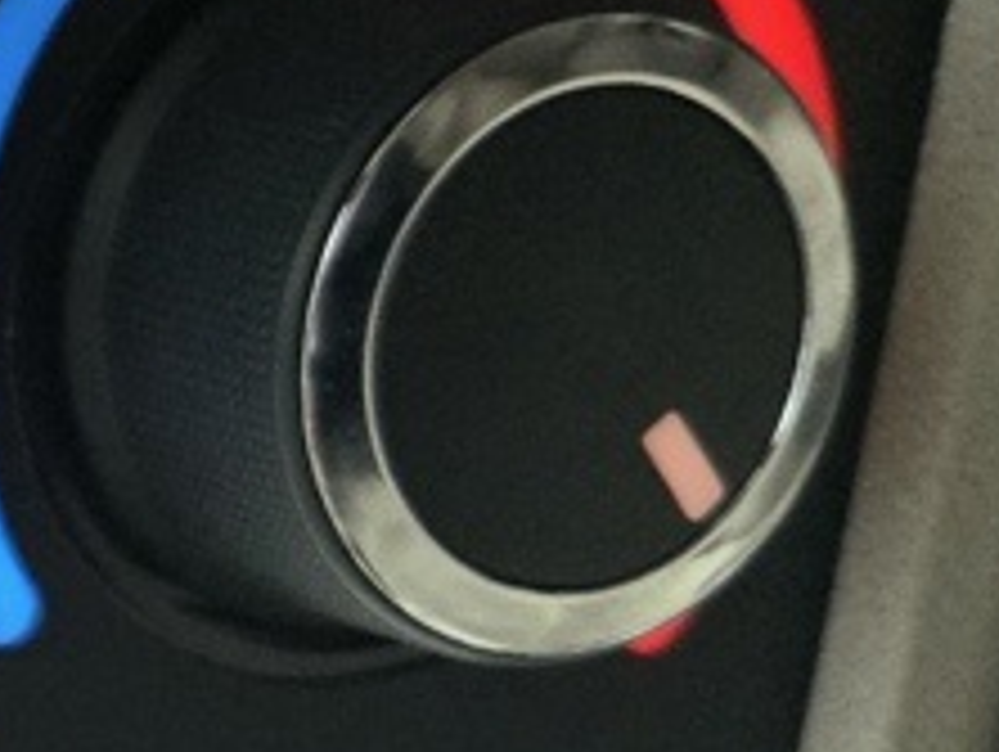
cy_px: 297
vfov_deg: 14.0
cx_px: -1004
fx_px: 3062
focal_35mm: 106
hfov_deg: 15.0
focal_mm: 5.4
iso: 1600
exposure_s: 1/40
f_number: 1.8
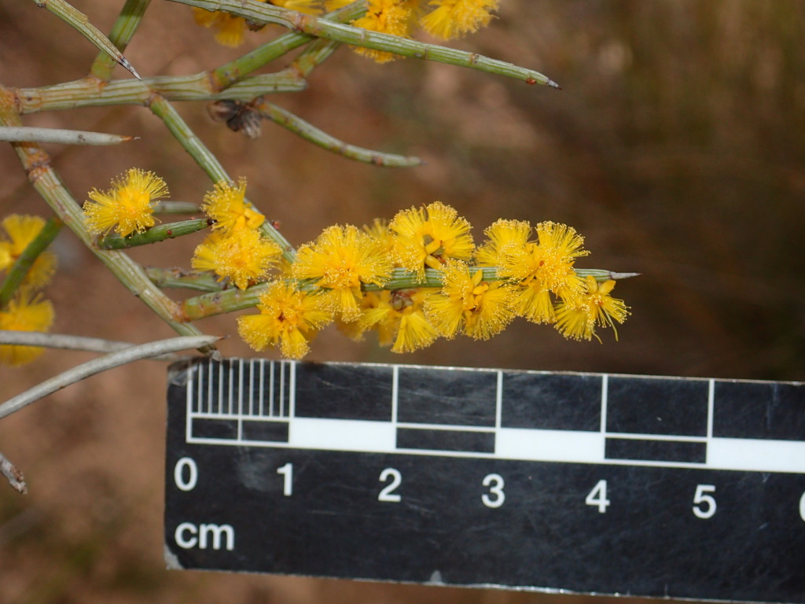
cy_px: 302
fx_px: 2326
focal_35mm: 100
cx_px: 402
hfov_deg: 19.6
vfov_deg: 14.8
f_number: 6.3
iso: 200
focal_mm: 18
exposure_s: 1/400
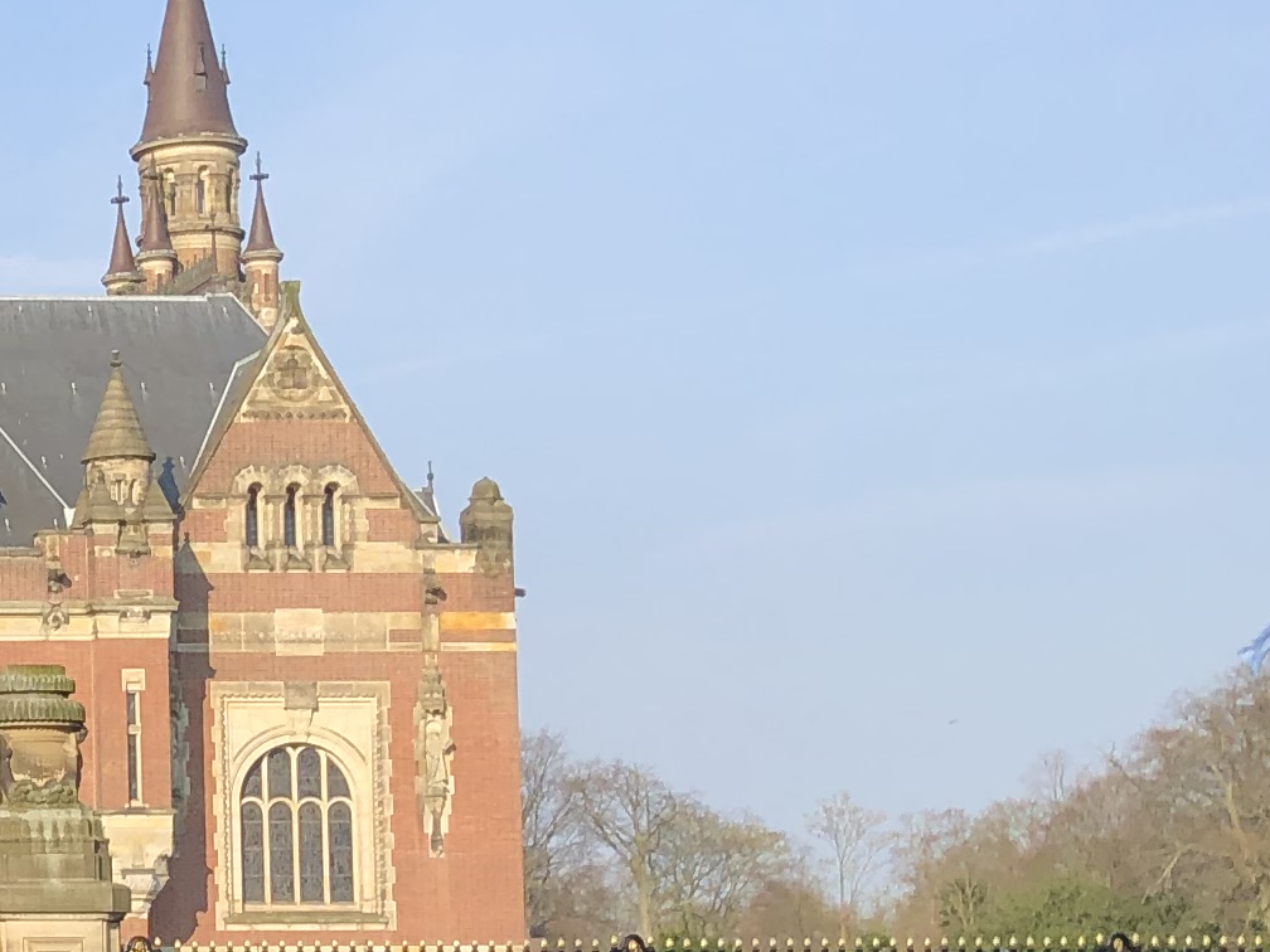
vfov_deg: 13.1
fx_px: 4109
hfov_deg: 15.4
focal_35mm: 112
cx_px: -950
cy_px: 889
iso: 20
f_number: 1.8
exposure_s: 1/1200
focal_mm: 4
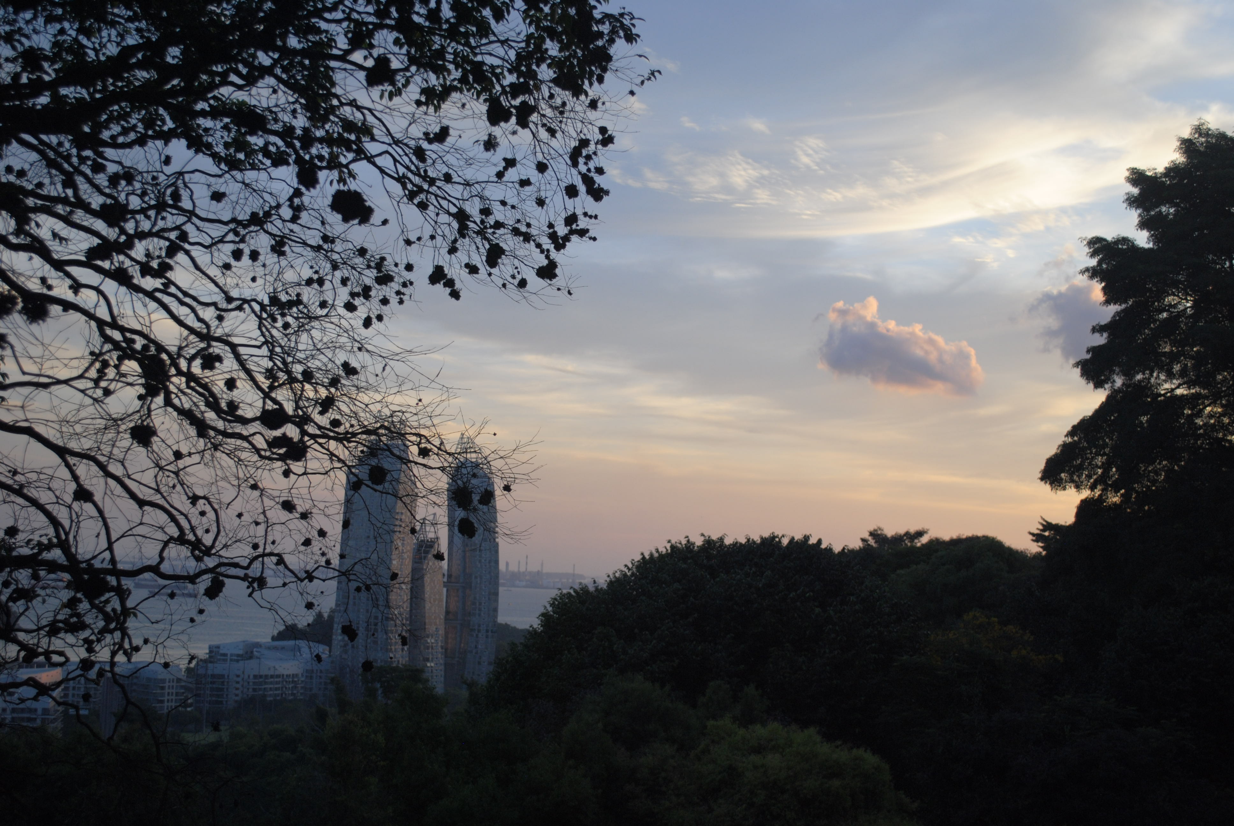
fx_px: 1750
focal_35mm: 51
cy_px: 413
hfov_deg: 38.8
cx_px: 617
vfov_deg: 26.6
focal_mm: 34
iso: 200
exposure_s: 1/200
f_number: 5
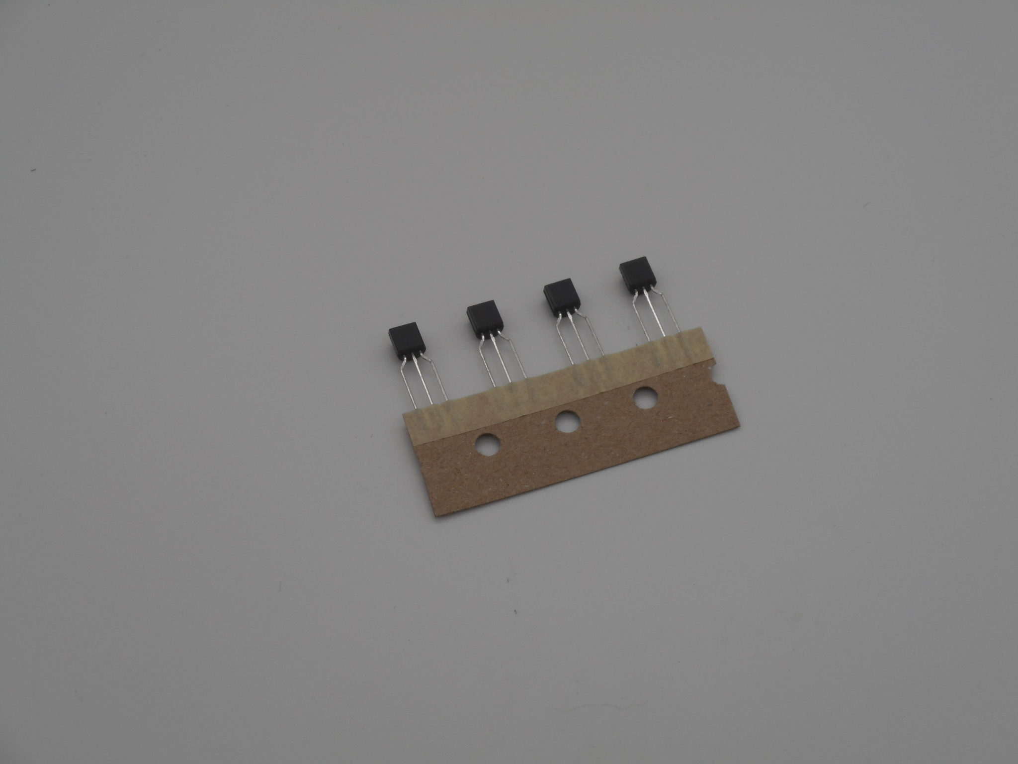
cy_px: 382
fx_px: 2264
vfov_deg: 19.1
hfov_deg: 25.3
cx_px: 509
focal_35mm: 77
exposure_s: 1/200
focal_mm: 13.8
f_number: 5.5
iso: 80
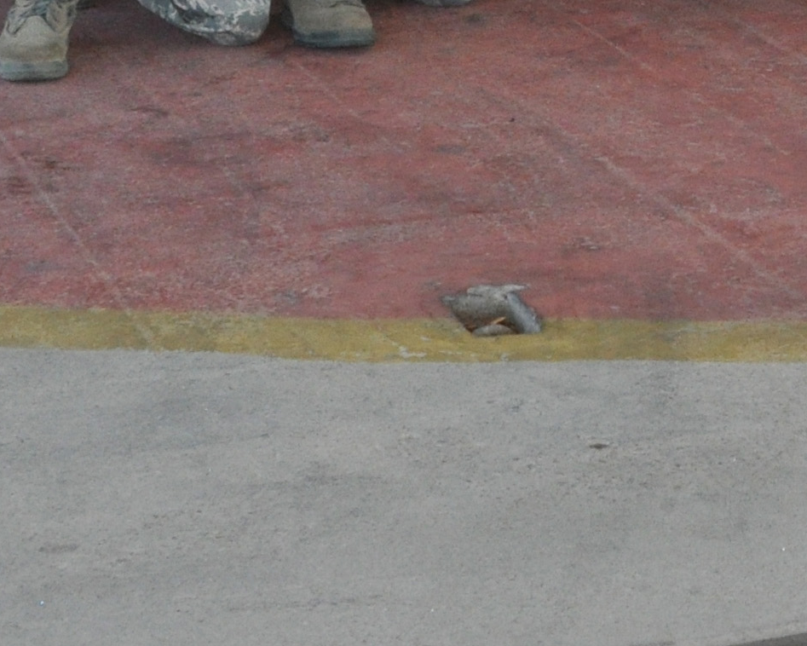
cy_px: -539
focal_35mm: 140
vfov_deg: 10.4
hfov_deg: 13.4
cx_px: 929
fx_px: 3344
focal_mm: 22
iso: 800
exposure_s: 1/200
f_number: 11
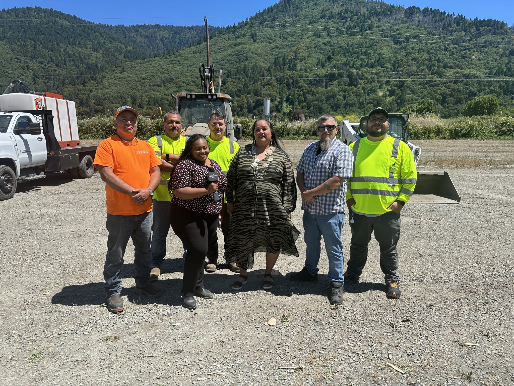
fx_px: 356
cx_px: 257
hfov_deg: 71.6
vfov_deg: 56.8
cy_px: 193
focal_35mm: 24
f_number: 1.78
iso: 80
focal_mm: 6.86
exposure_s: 1/3247
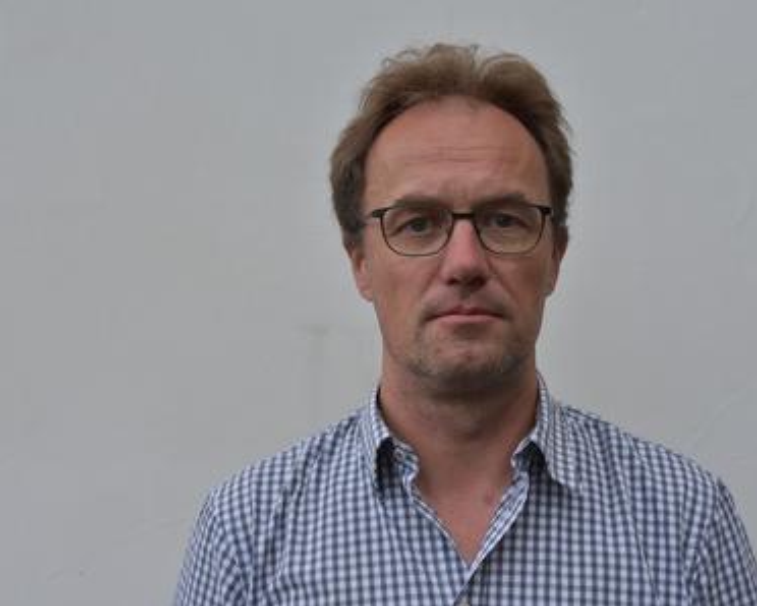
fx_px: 1143
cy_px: 303
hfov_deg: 36.6
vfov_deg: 29.7
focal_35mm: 51
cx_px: 439
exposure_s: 1/250
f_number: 8
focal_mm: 30
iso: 800
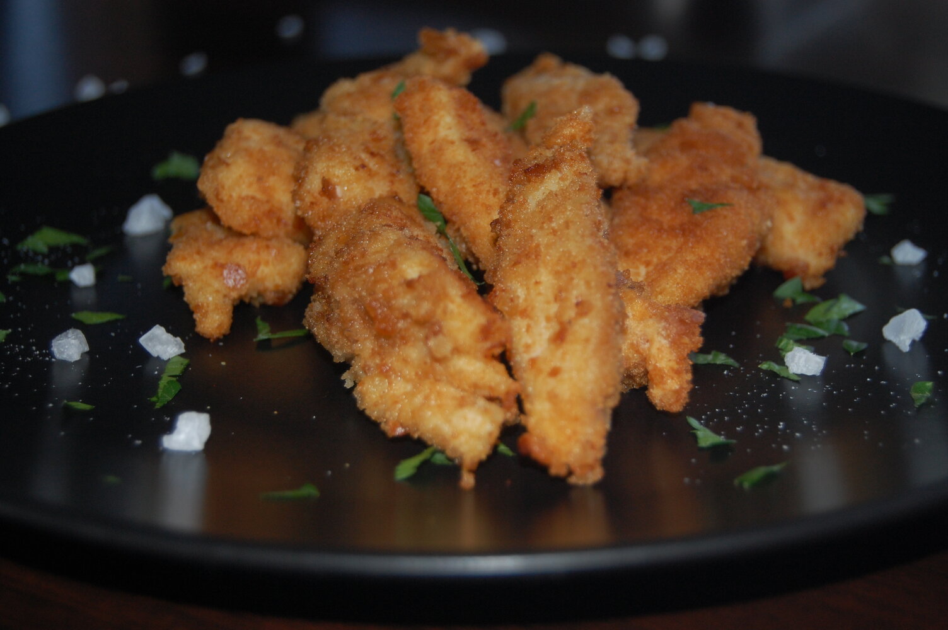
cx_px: 474
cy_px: 315
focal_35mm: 63
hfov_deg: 31.9
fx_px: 1658
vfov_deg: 21.5
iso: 400
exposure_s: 1/60
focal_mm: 42
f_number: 5.3
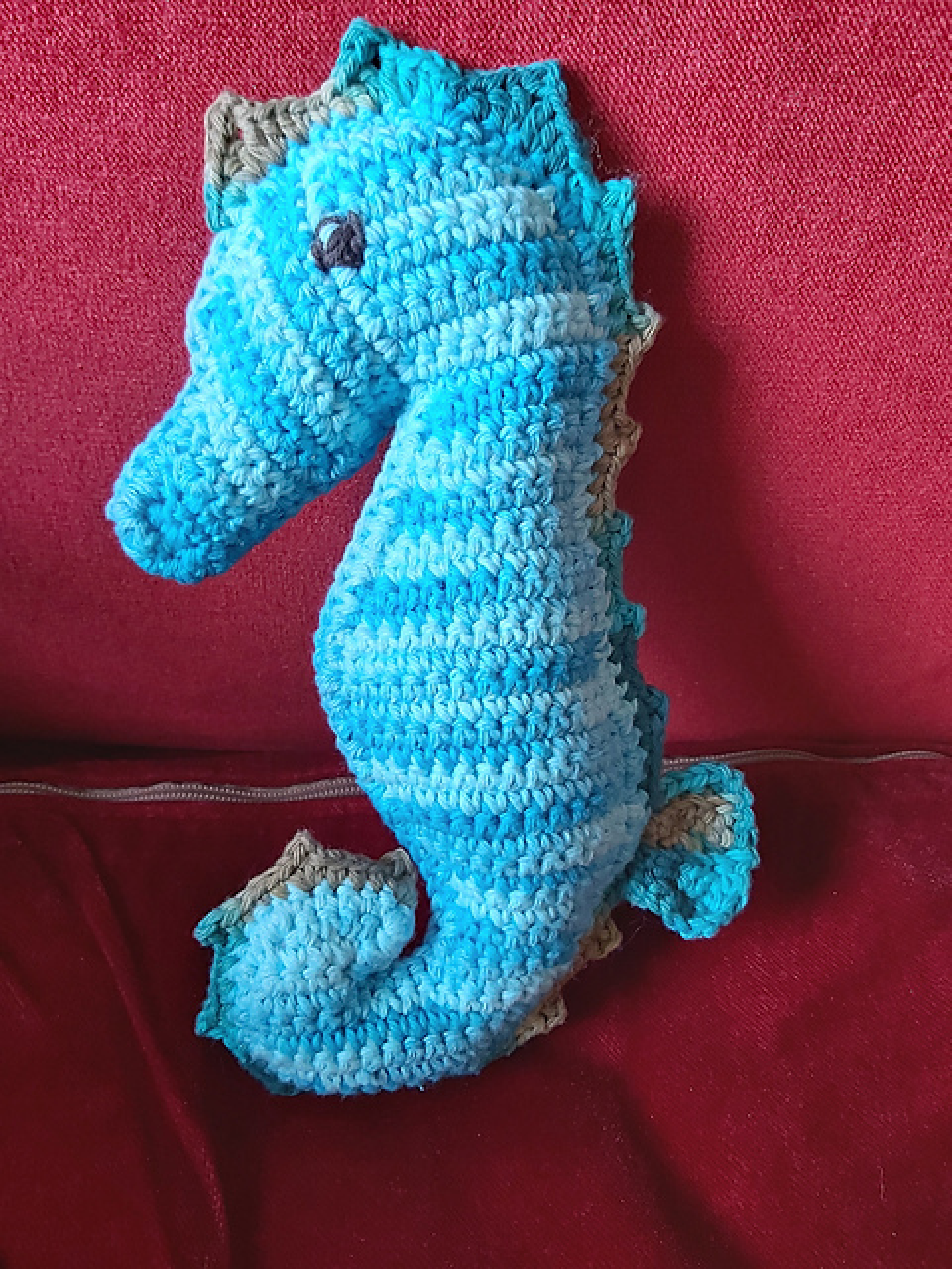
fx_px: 953
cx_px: 476
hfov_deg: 53.1
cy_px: 634
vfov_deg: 67.3
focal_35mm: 26
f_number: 1.7
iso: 250
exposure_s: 1/50
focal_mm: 3.92
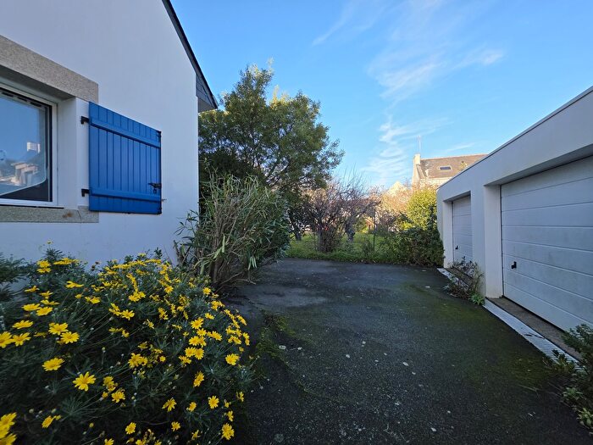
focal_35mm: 13
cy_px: 222
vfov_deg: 89.9
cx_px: 296
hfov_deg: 106.2
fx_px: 223
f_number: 1.9
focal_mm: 2.2
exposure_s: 1/2000
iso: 125
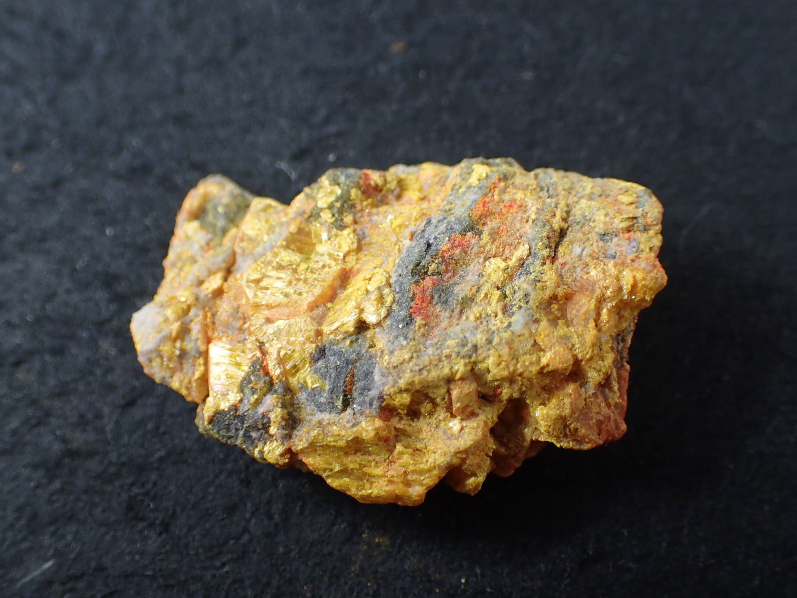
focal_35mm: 48
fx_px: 1105
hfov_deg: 39.7
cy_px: 289
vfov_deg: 30.3
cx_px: 407
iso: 320
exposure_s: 1/200
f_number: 3.1
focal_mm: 8.41
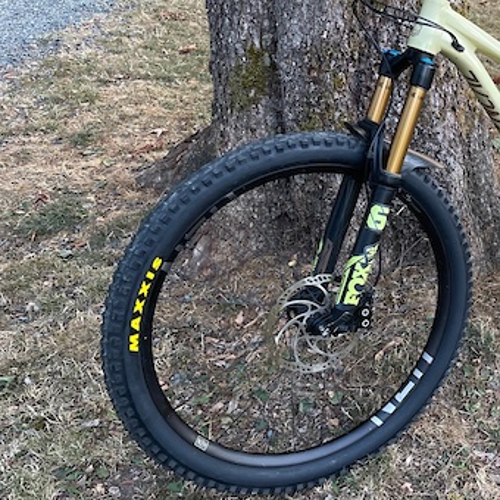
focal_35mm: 54
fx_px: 882
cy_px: 171
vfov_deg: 31.4
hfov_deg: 29.3
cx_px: 512
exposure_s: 1/121
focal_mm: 5.1
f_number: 1.6
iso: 125
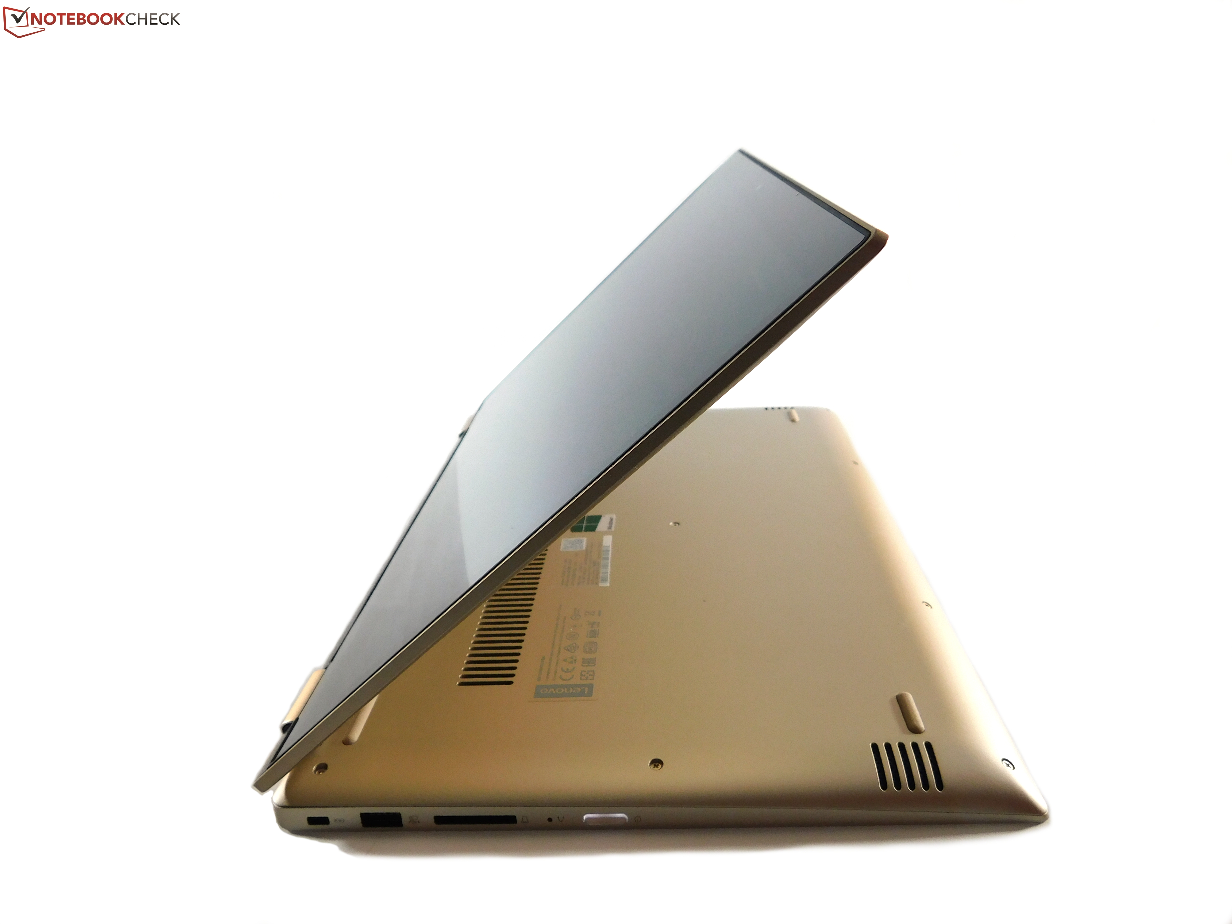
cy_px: 462
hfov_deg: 73.9
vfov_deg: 58.9
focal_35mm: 23
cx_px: 616
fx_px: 819
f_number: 3
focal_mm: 4
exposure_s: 1/60
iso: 125
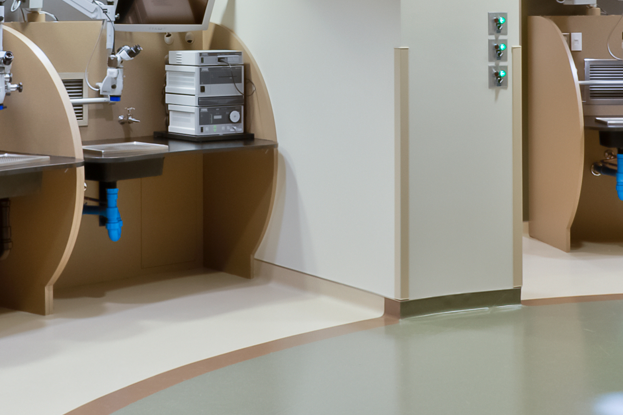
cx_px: 309
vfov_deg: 16.7
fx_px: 1384
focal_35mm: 80
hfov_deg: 25.4
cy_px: 0
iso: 100
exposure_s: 5
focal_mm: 24
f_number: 20
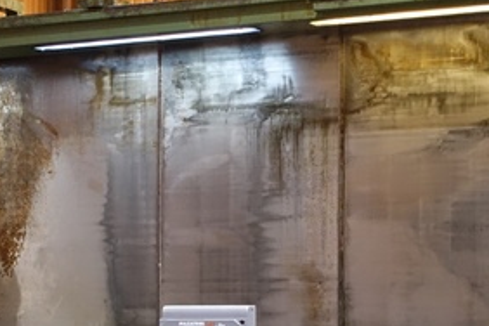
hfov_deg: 16.6
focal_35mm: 122
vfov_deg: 11.1
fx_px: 1657
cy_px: 339
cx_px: 47
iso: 800
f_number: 2.8
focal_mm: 15.94
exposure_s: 1/25
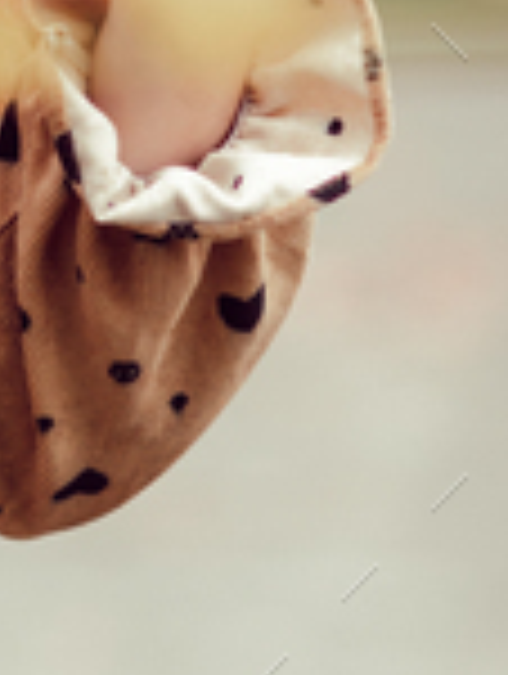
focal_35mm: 481
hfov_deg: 3.1
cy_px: -446
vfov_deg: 4.1
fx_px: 9385
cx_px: -697
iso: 500
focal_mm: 85
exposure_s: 1/1250
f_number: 2.5
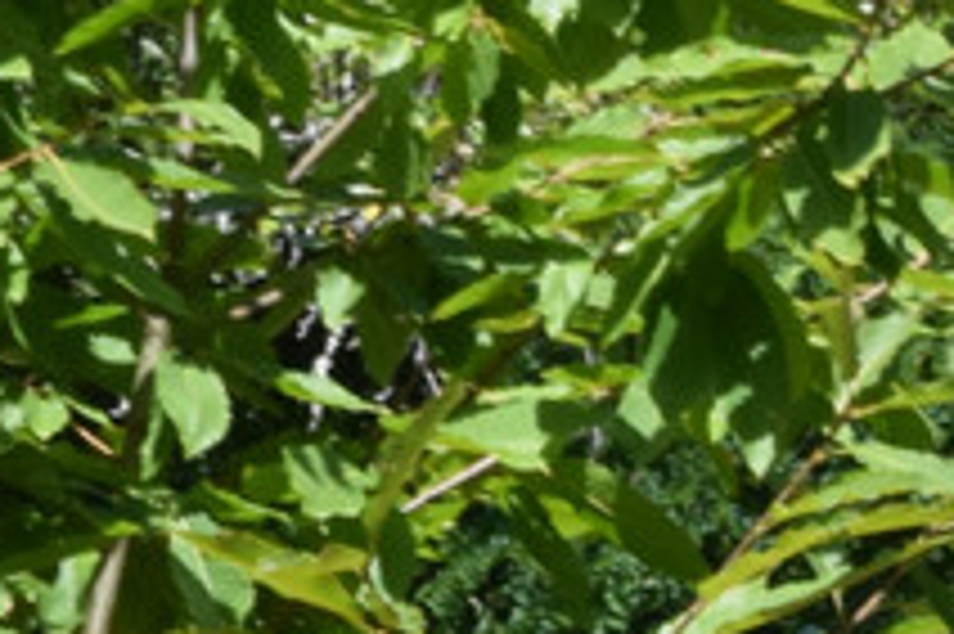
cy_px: -135
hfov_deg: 3.2
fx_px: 16677
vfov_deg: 2.2
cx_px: -2326
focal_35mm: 630
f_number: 18
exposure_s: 1/200
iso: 500
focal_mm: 55
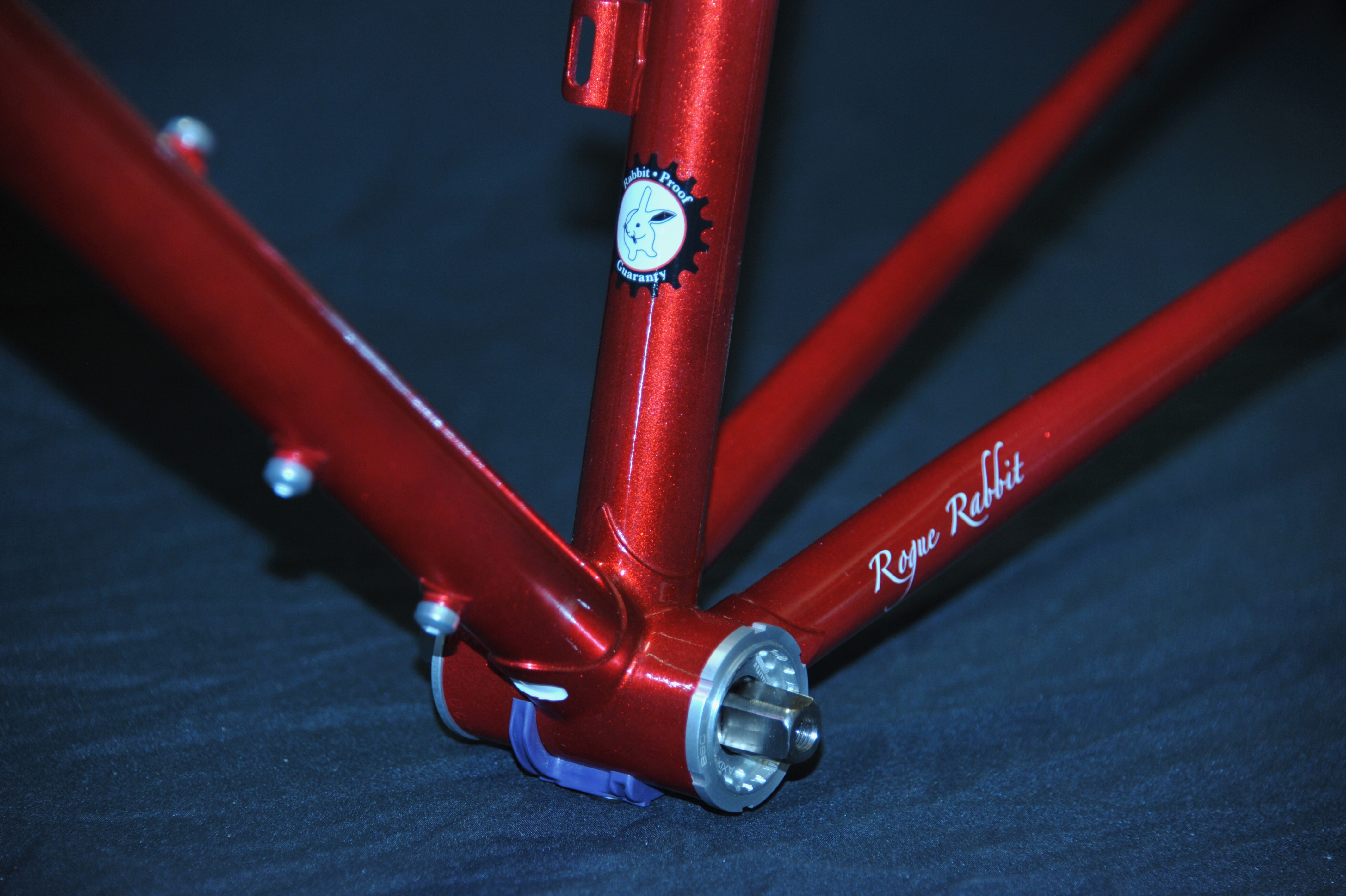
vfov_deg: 6.9
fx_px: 7473
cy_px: 448
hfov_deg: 10.3
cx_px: 673
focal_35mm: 200
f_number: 5.6
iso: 800
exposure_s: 1/30
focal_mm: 200
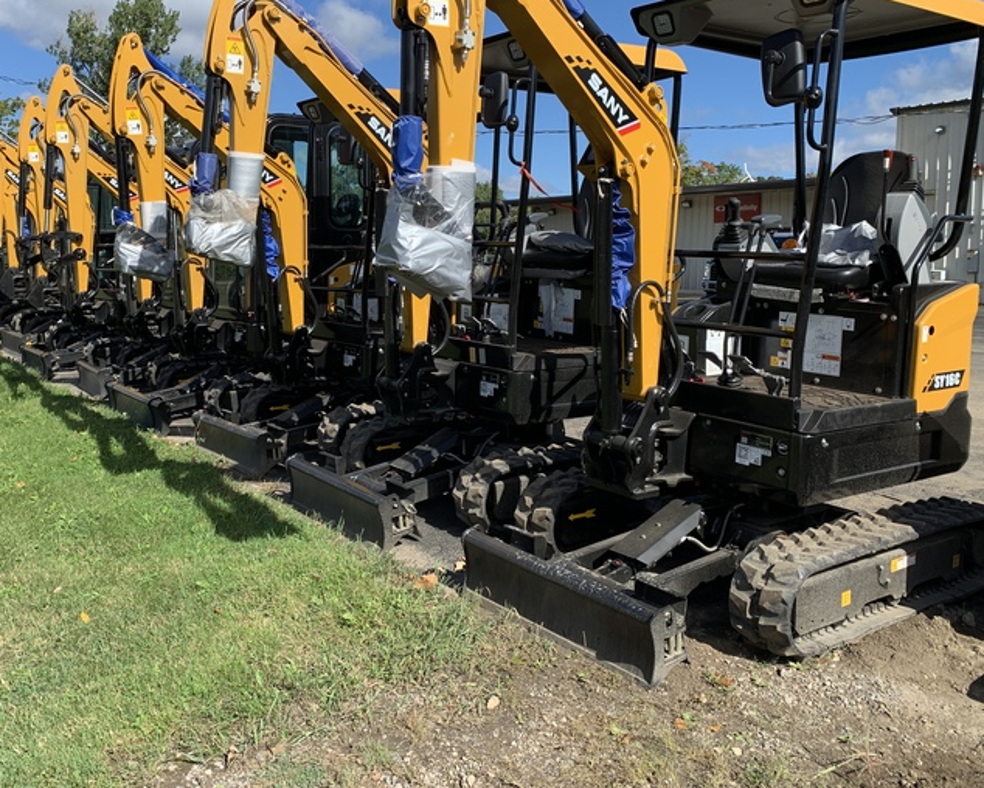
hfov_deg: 55.3
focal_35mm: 32
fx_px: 932
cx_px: 407
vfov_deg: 45.7
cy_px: 332
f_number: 1.8
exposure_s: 1/1634
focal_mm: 4.25
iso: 25
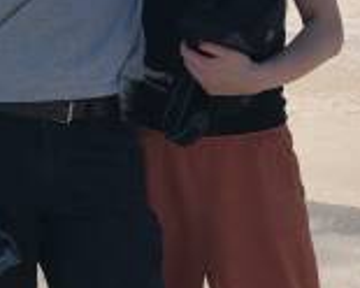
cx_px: 183
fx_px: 1002
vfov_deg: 16.4
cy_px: 154
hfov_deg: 20.4
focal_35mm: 94
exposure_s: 1/2288
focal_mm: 3.99
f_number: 1.8
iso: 20
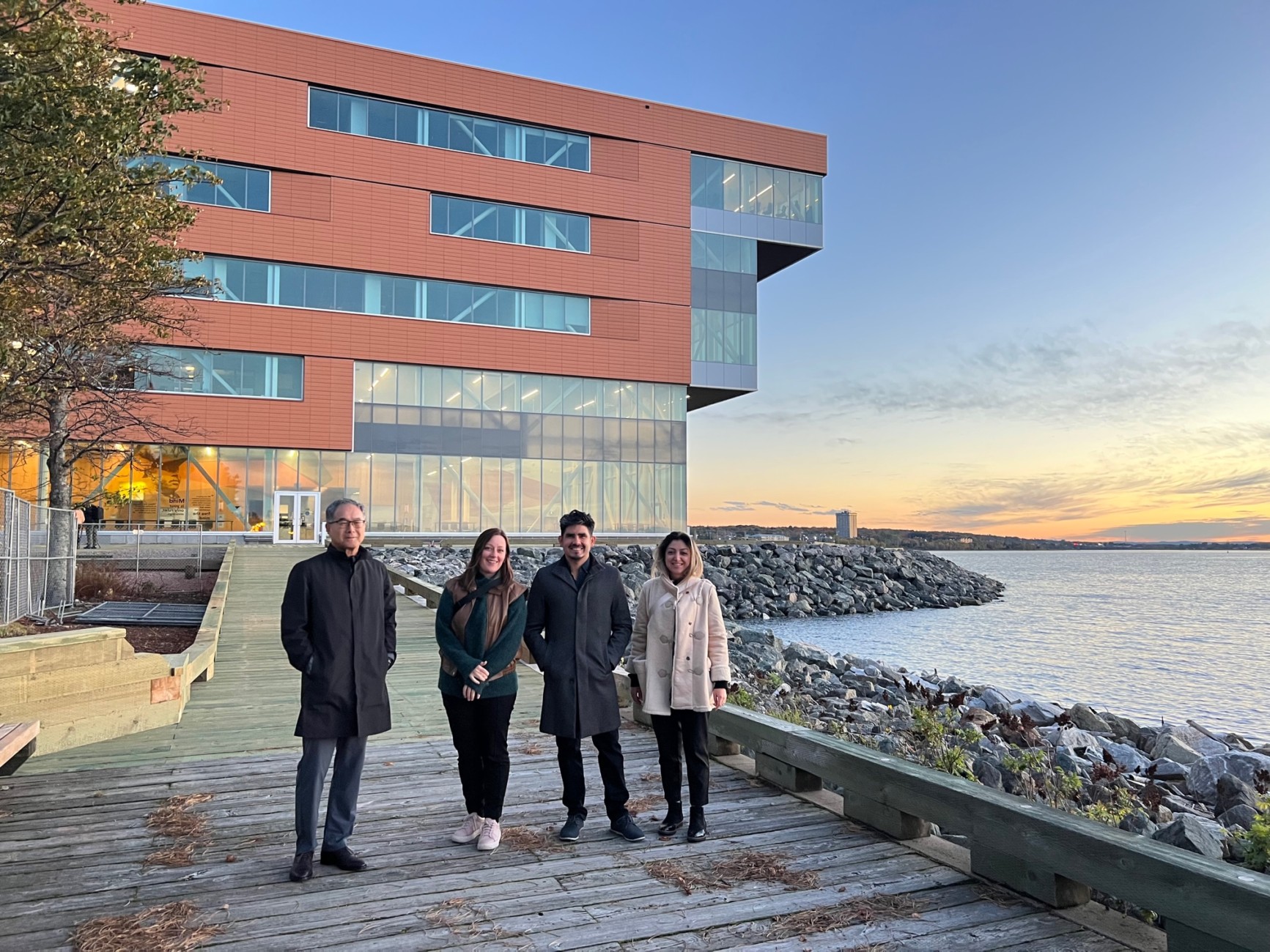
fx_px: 954
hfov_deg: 67.3
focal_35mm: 26
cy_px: 476
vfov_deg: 53.1
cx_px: 635
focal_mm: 5.7
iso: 125
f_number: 1.5
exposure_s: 1/96
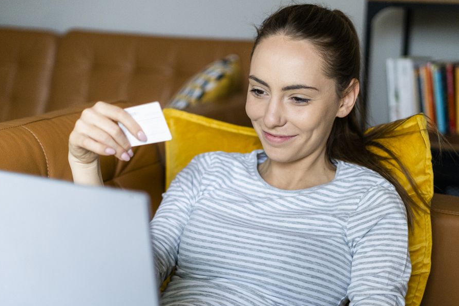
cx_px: 235
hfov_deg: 30.1
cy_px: 203
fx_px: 854
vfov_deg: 20.2
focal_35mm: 67
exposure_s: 1/1250
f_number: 1.8
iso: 2000
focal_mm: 50
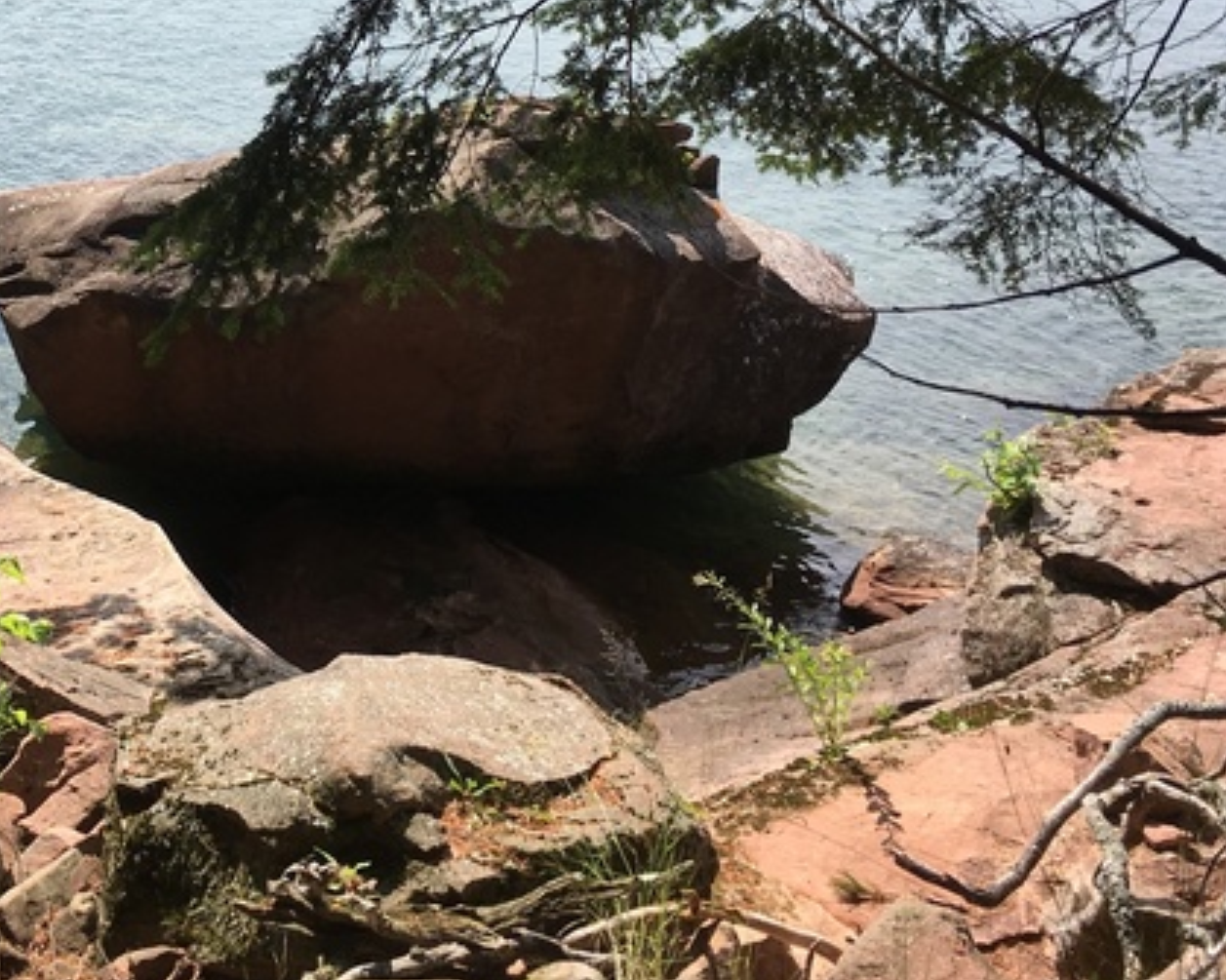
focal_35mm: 54
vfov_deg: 27.2
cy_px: 114
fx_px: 1959
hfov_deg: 33.2
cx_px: 152
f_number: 2.2
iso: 25
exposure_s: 1/1425
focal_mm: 4.15
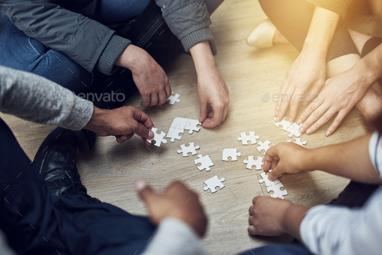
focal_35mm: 50
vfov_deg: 27.0
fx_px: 531
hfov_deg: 39.6
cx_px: 191
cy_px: 128
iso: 320
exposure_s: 1/160
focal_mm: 50
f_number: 1.6
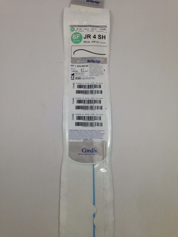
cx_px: 89
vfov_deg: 55.4
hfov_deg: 42.9
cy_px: 118
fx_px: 226
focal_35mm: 33
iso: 64
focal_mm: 4.12
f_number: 2.4
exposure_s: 1/120
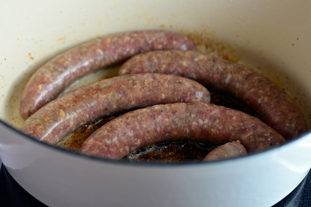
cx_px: 157
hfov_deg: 38.9
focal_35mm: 51
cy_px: 102
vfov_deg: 26.5
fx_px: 441
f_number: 3.5
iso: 720
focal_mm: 50
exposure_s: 1/100
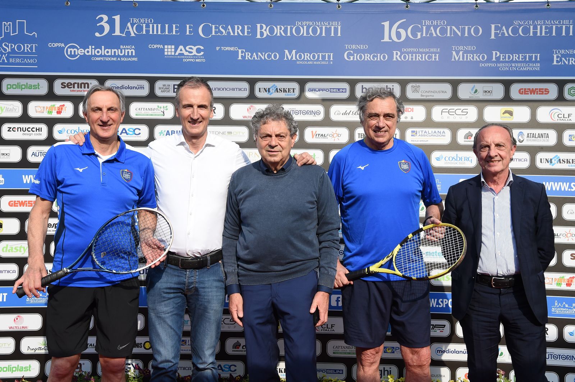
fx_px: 718
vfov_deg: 29.8
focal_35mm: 45
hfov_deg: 43.6
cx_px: 288
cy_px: 191
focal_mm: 45
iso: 2500
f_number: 11
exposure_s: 1/2000
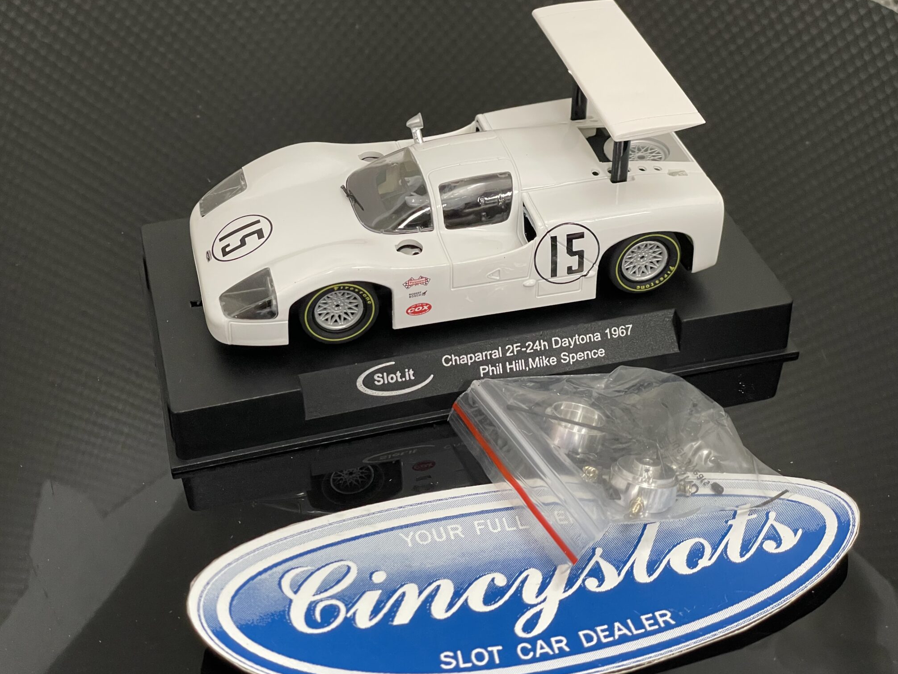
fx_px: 1375
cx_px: 443
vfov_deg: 27.5
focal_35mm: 53
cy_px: 334
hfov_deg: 36.2
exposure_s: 1/60
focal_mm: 6
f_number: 2
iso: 500
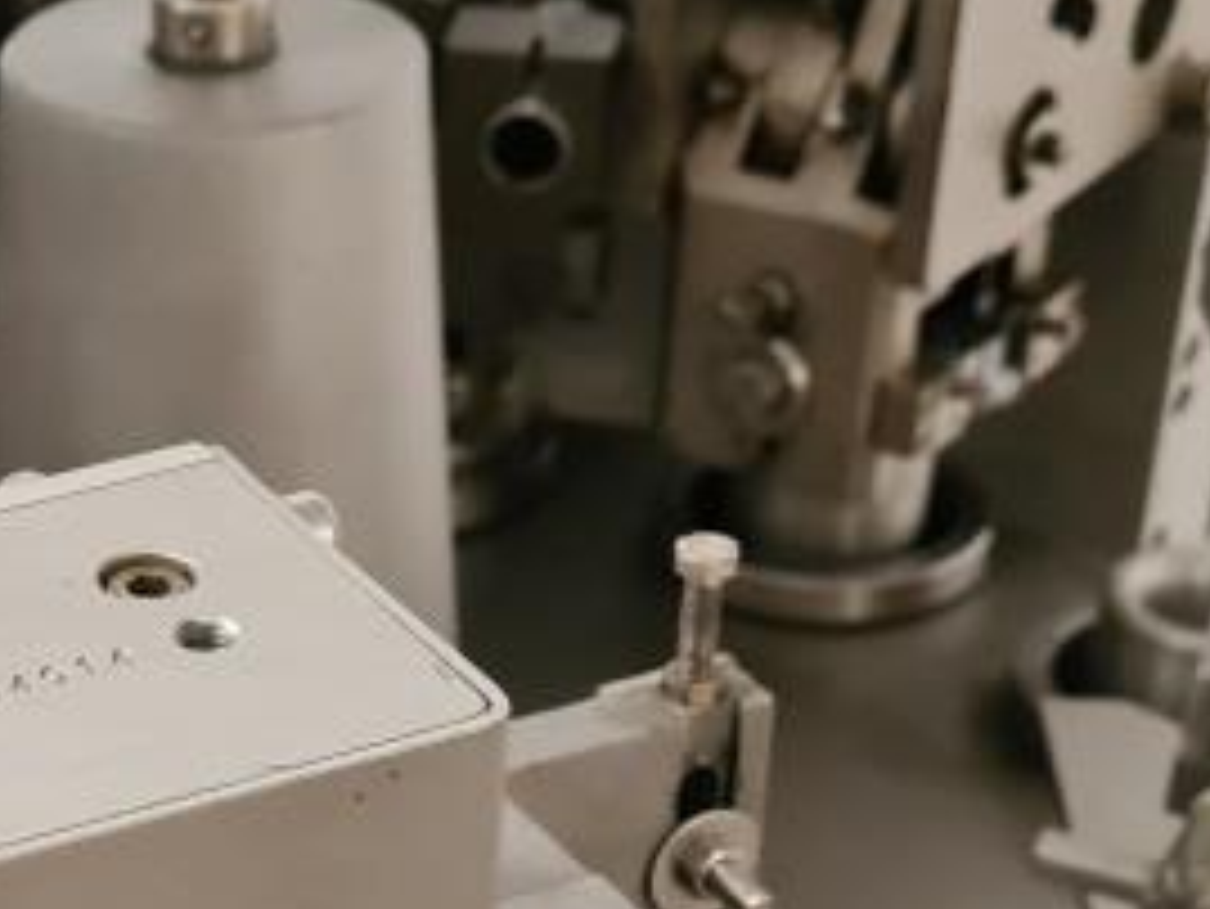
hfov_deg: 19.1
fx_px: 3462
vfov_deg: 14.6
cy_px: 968
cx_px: -99
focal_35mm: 99
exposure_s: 1/50
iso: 320
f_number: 1.8
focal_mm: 5.4
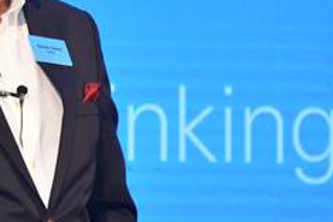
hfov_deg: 4.2
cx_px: -35
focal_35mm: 488
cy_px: 88
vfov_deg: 2.8
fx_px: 4517
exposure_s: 1/125
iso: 800
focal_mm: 116
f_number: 5.6
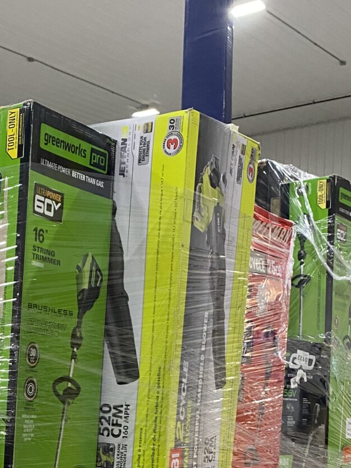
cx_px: -14
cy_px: 497
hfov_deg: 21.9
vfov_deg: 27.9
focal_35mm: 64
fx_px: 865
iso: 320
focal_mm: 4.25
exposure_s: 1/60
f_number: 1.8
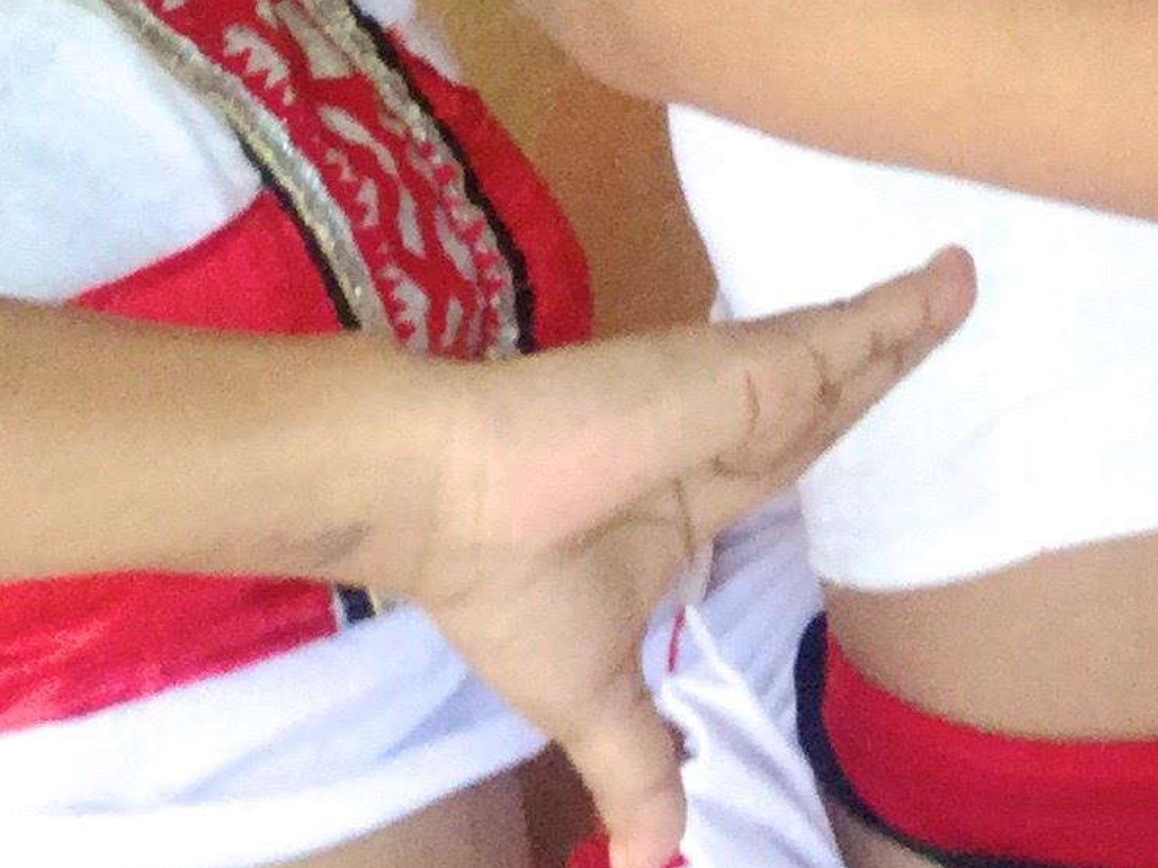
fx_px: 4582
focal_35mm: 137
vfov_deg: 10.7
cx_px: 1075
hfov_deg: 14.2
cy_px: 27
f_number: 2.4
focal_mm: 3.3
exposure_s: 1/33
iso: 160
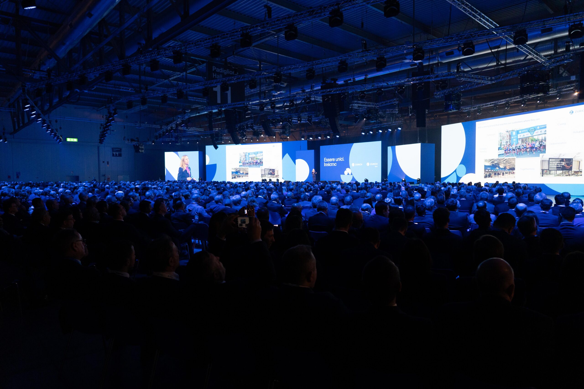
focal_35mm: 24
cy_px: 194
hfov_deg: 73.7
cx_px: 292
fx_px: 389
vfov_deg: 53.1
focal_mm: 24
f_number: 4
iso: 3200
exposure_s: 1/125
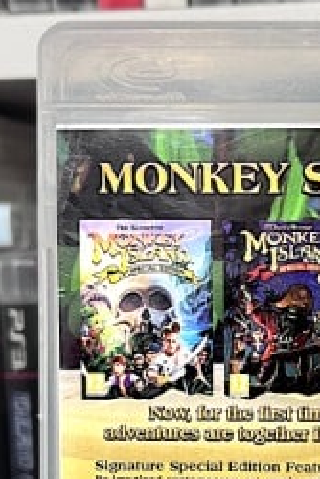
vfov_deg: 24.2
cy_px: 368
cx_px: 349
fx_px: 1105
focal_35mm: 83
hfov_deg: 16.0
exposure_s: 1/50
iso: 80
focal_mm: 5.1
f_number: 1.6
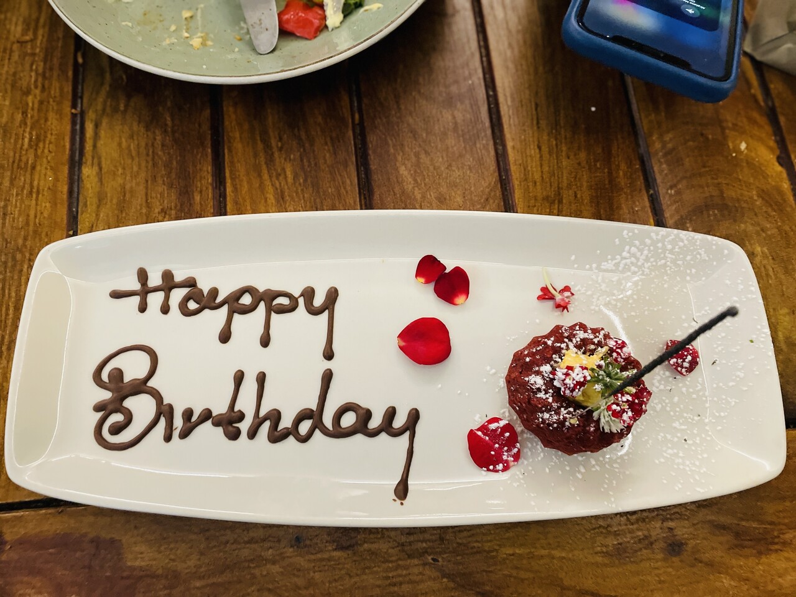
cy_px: 298
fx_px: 598
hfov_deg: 67.3
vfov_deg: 53.1
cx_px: 398
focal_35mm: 26
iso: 500
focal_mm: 4.2
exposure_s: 1/30
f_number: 1.6
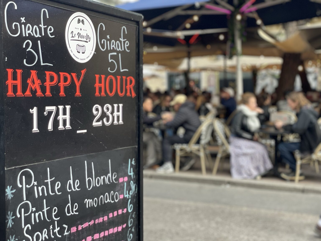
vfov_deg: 28.0
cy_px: 120
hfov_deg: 36.8
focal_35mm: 52
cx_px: 160
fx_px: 482
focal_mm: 6
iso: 64
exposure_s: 1/122
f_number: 2
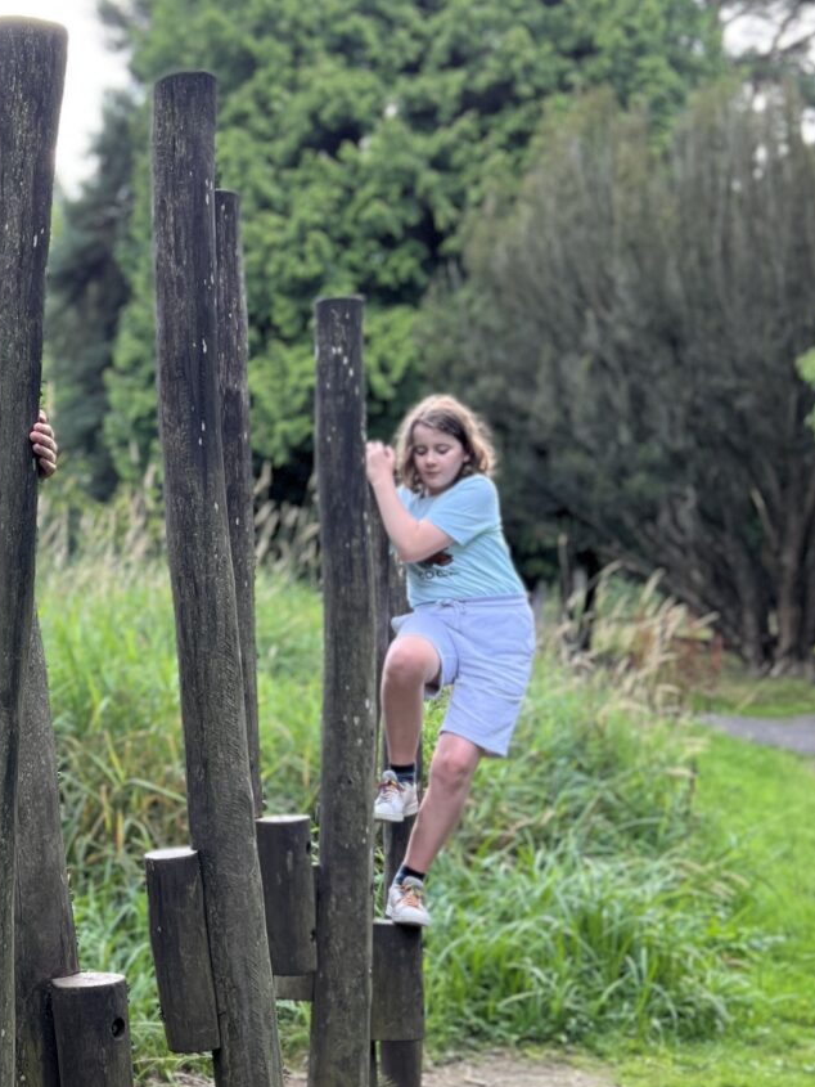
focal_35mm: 63
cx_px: -81
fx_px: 1977
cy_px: 669
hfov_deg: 22.0
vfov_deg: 30.6
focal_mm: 5.7
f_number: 1.5
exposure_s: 1/336
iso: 50
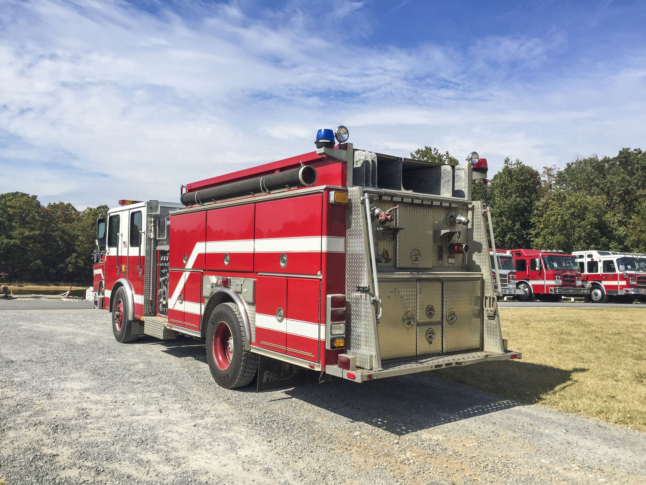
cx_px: 323
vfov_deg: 48.2
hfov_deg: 61.7
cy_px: 242
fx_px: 541
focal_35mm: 29
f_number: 2.2
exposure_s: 1/2600
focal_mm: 4.15
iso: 32
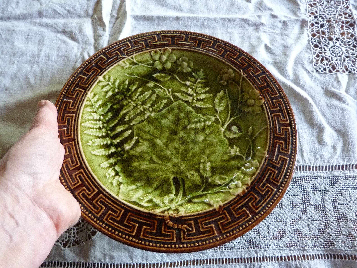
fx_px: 258
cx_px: 178
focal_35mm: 25
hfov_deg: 69.4
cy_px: 134
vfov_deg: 54.9
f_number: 2.8
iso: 400
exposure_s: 1/50
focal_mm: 4.5
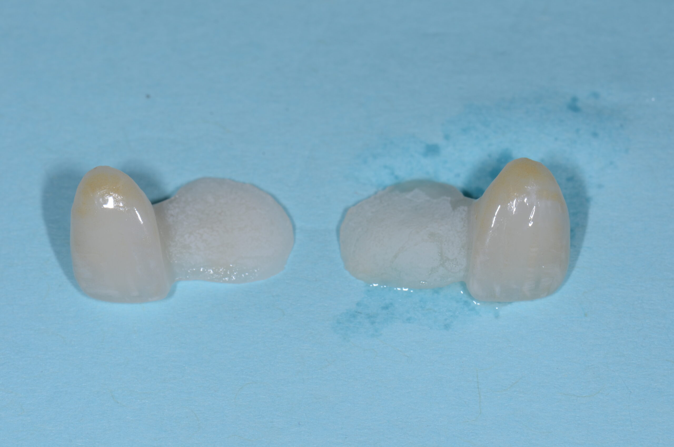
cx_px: 337
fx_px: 2382
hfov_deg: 16.1
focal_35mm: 128
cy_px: 224
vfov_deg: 10.7
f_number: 20
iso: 100
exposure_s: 1/60
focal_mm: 85
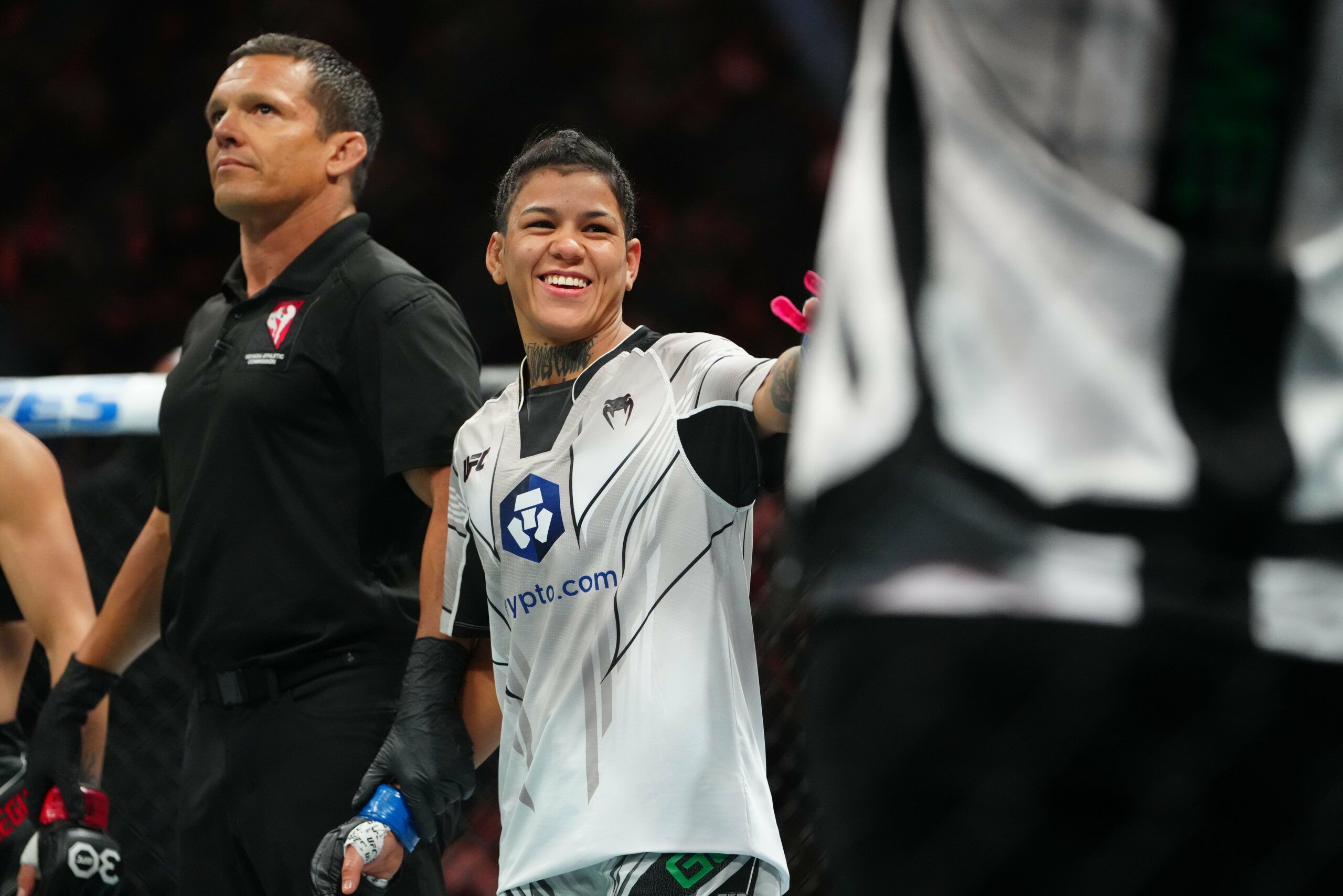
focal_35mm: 160
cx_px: 672
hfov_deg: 12.8
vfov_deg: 8.6
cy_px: 448
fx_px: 5969
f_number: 3.5
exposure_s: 1/1600
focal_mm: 160
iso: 6400
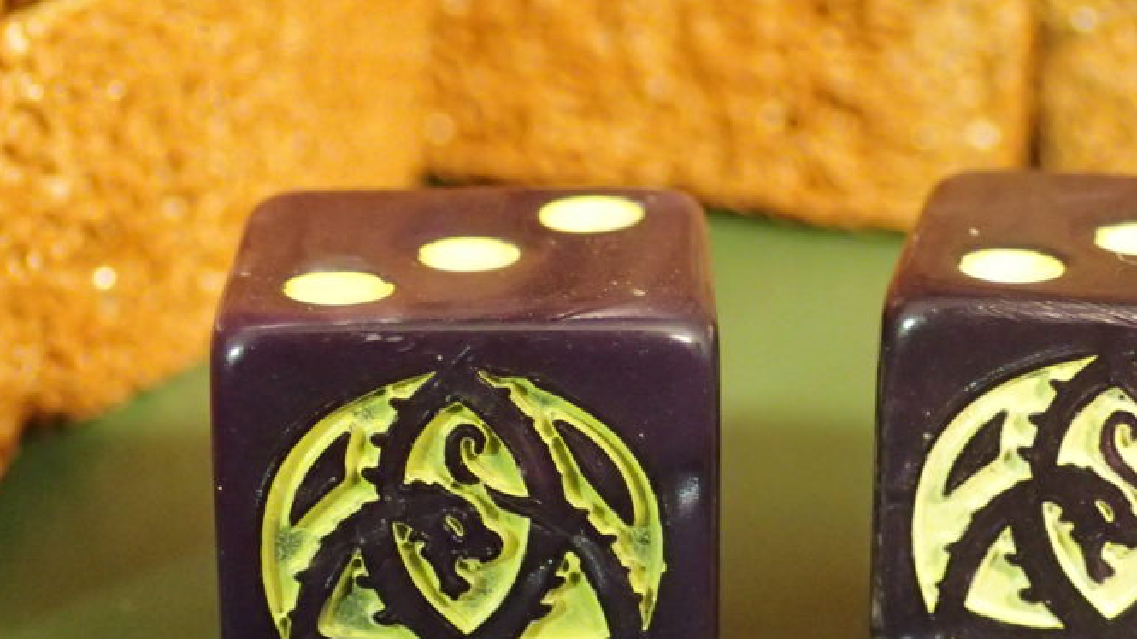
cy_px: 449
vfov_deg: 11.1
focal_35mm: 109
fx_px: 3286
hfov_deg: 19.6
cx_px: 689
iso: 800
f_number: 3.8
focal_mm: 11.78
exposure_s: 1/50
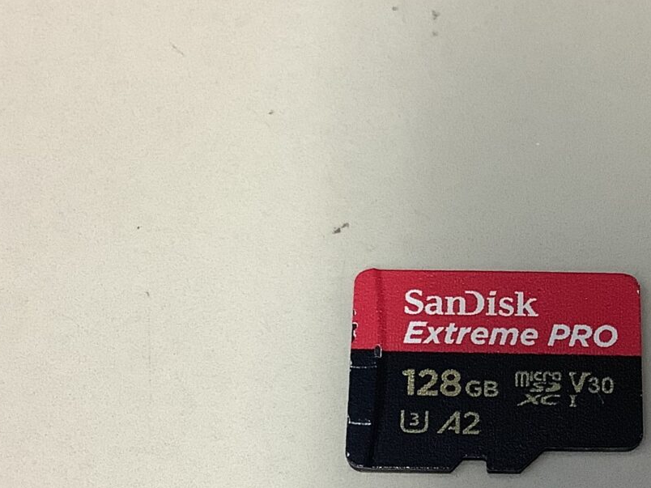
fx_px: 1486
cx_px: 507
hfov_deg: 24.4
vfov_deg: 18.6
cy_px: 355
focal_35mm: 79
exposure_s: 1/50
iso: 160
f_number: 2.4
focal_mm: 3.3
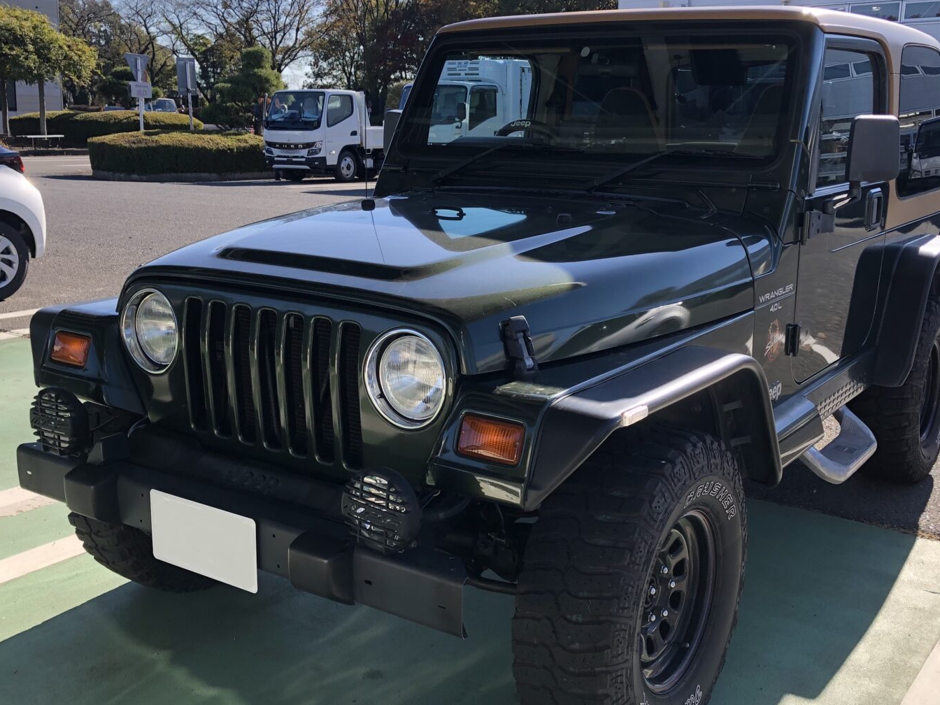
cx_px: 477
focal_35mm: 40
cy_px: 350
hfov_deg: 46.8
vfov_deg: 36.0
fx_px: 1086
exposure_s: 1/714
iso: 20
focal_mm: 3.99
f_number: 1.8
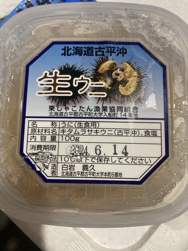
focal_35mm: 28
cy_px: 126
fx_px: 203
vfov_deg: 63.4
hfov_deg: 49.7
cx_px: 94
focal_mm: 3.99
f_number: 1.8
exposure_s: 1/50
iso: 80
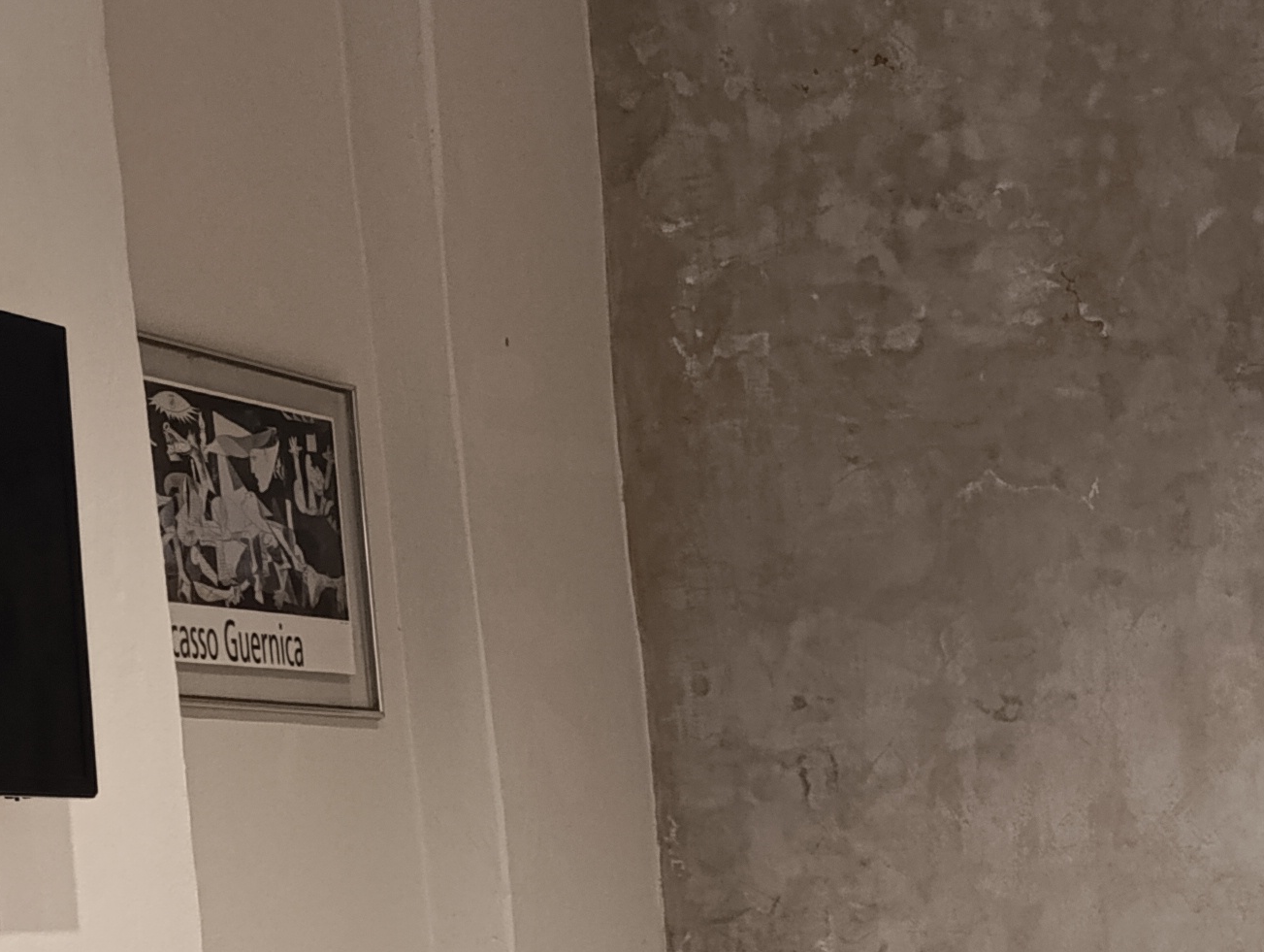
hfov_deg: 24.4
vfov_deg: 18.9
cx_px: 1523
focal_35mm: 72
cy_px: 1256
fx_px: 2633
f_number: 1.6
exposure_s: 1/33.3
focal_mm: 6.14
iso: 1000
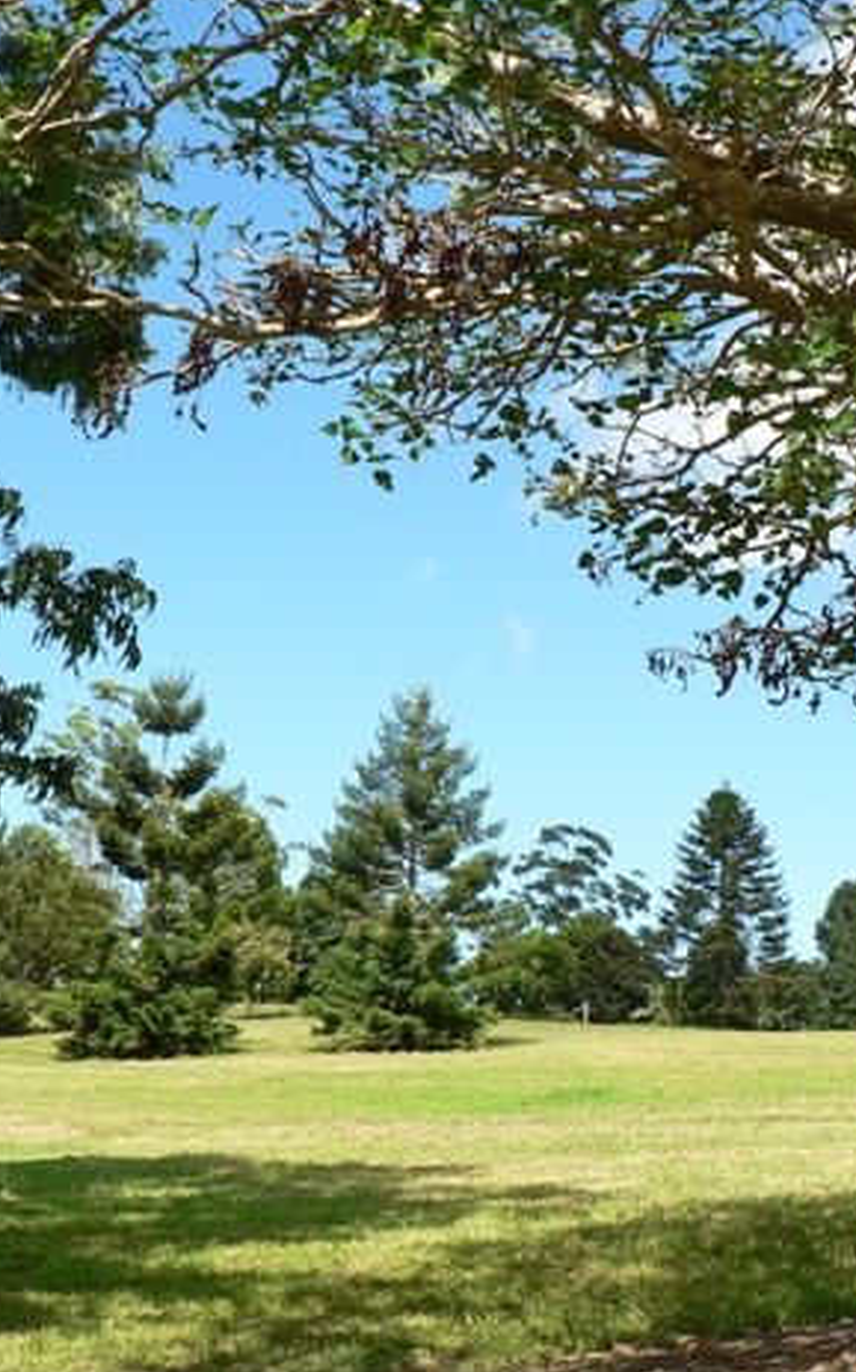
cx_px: 419
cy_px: 658
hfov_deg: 23.5
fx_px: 2055
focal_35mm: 55
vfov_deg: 36.9
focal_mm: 6
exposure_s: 1/250
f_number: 4
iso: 80
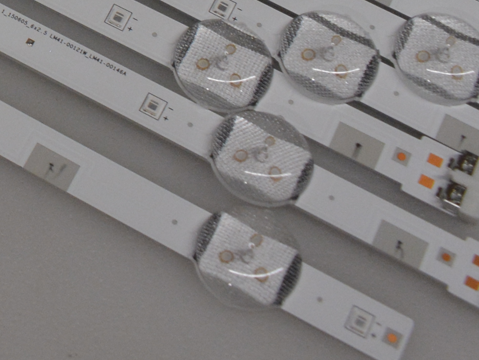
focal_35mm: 125
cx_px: -337
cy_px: -342
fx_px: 1730
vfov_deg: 10.9
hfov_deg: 14.2
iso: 1000
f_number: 7.1
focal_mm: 18
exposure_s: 1/200
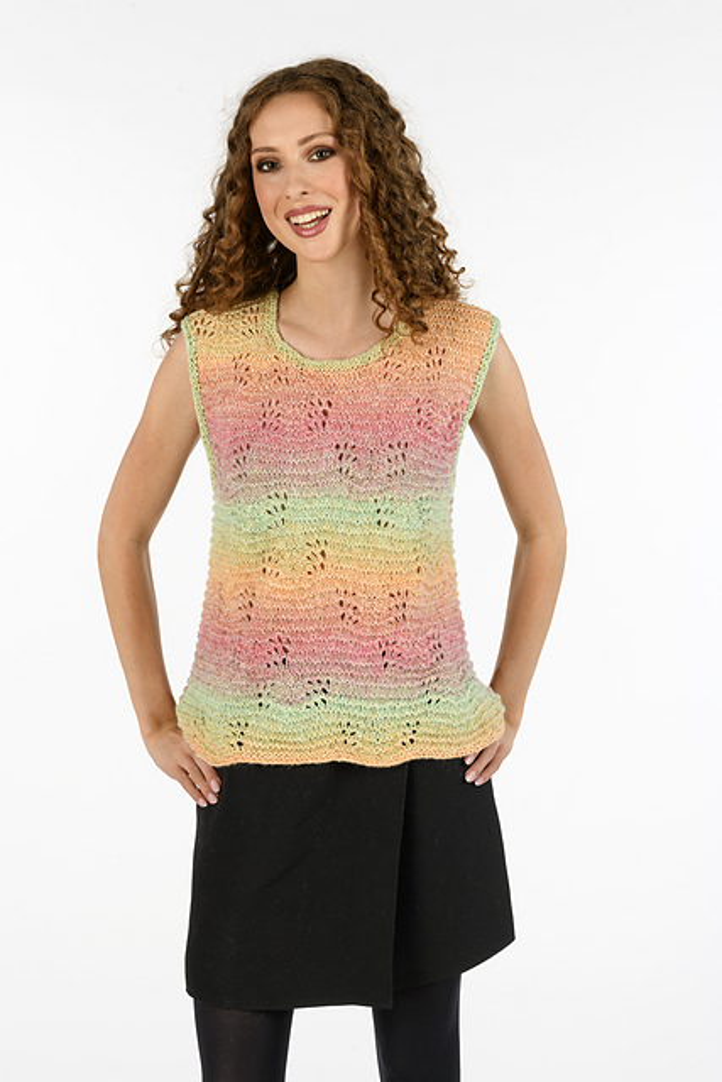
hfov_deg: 21.9
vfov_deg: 32.4
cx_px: 361
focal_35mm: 62
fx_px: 1864
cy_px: 541
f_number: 16
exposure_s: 1/125
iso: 64
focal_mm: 62
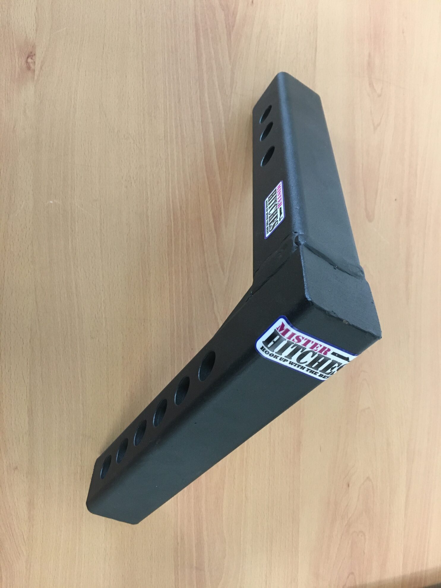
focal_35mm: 29
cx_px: 220
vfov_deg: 61.7
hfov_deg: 48.2
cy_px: 294
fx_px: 493
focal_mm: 4.15
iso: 200
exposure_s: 1/33
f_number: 2.2
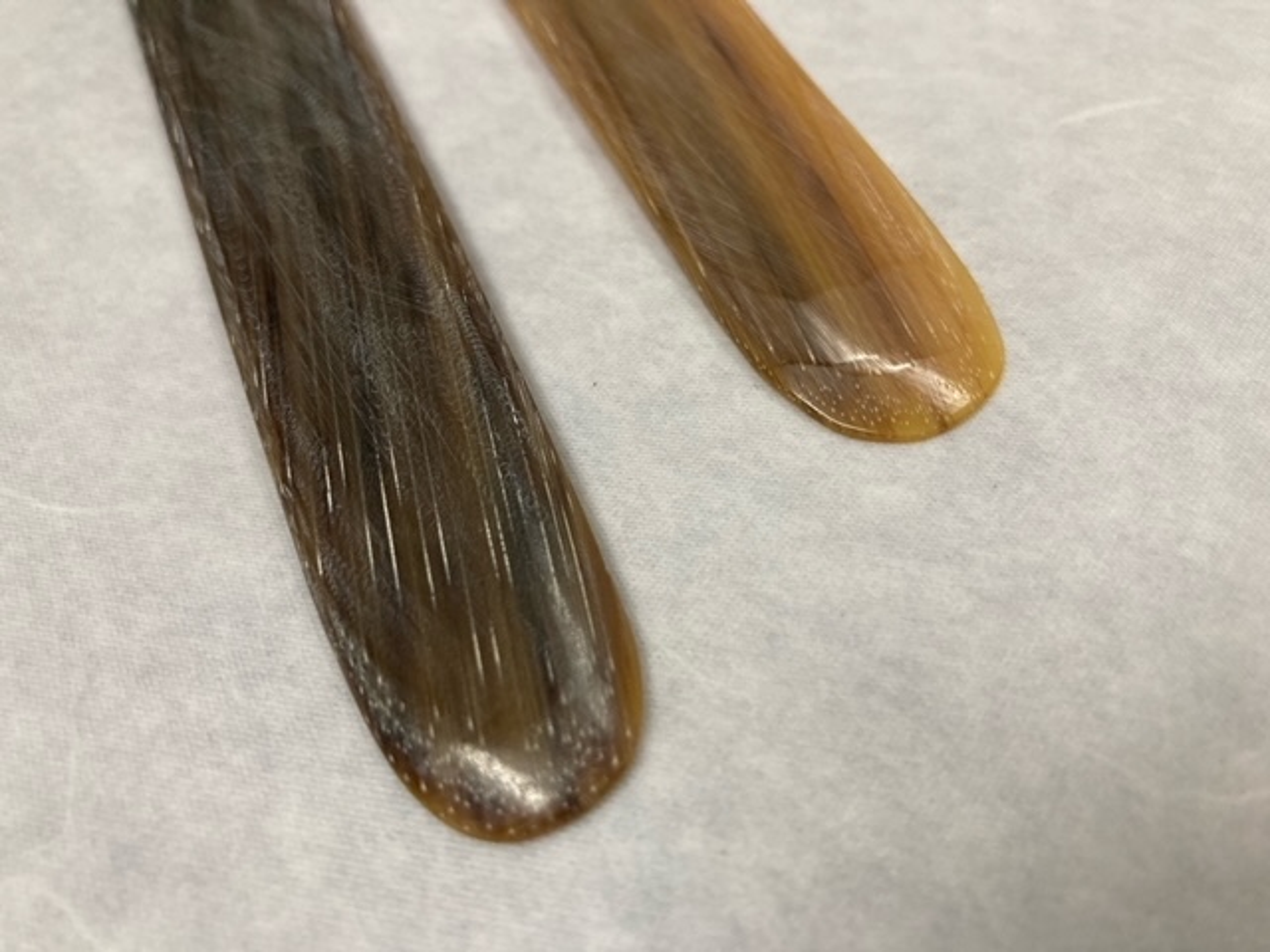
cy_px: 476
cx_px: 635
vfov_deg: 49.7
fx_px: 1027
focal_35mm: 28
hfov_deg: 63.4
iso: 160
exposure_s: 1/60
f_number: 1.8
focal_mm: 3.99
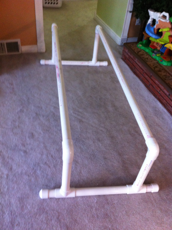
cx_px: 86
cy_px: 115
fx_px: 232
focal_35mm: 35
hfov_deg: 40.6
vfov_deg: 52.7
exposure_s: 1/15
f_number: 2.8
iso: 320
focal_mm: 3.85
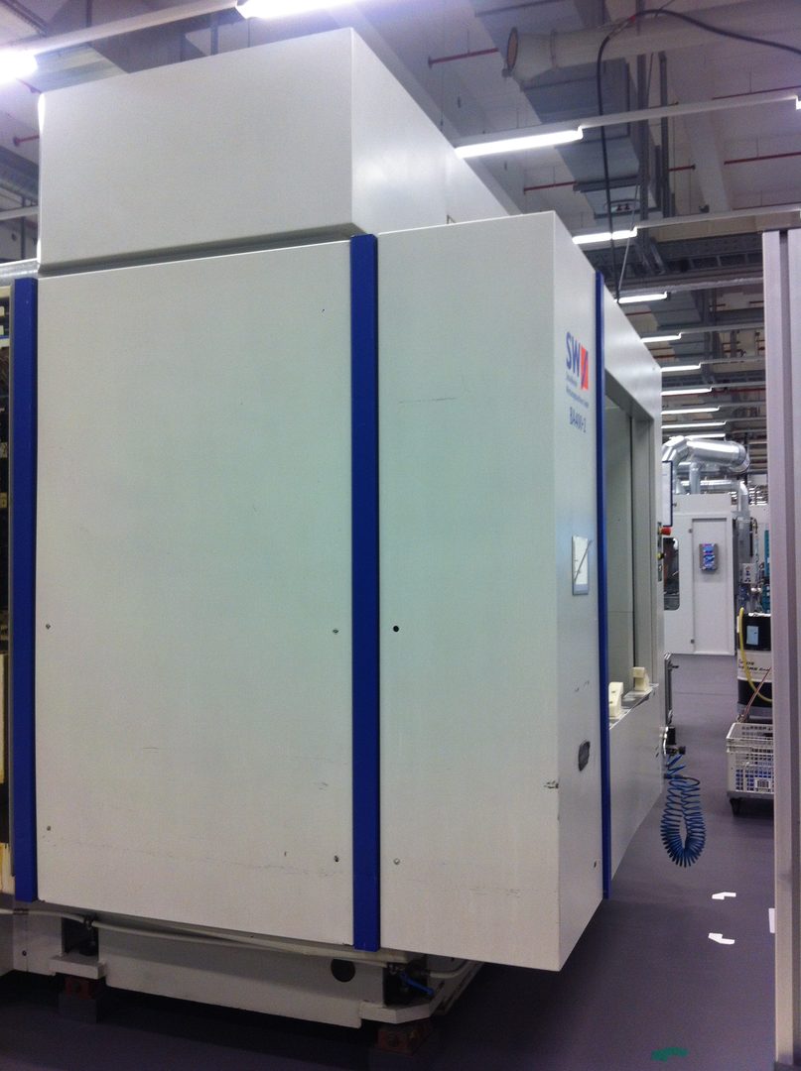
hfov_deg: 40.6
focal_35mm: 35
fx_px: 1082
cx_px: 400
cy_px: 536
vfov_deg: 52.7
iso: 80
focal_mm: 3.85
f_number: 2.8
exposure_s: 1/20
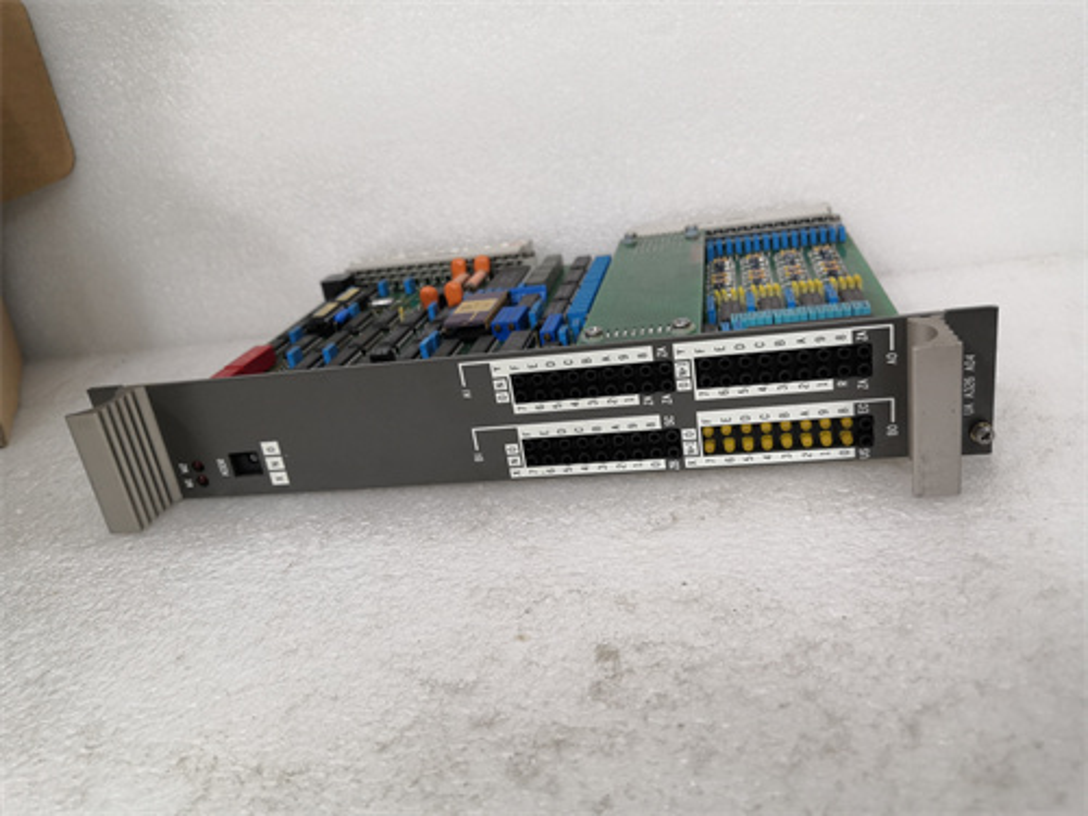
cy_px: 408
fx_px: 849
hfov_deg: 65.3
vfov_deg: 51.4
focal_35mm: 27
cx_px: 544
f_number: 1.8
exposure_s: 1/33.3
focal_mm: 3.95
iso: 200
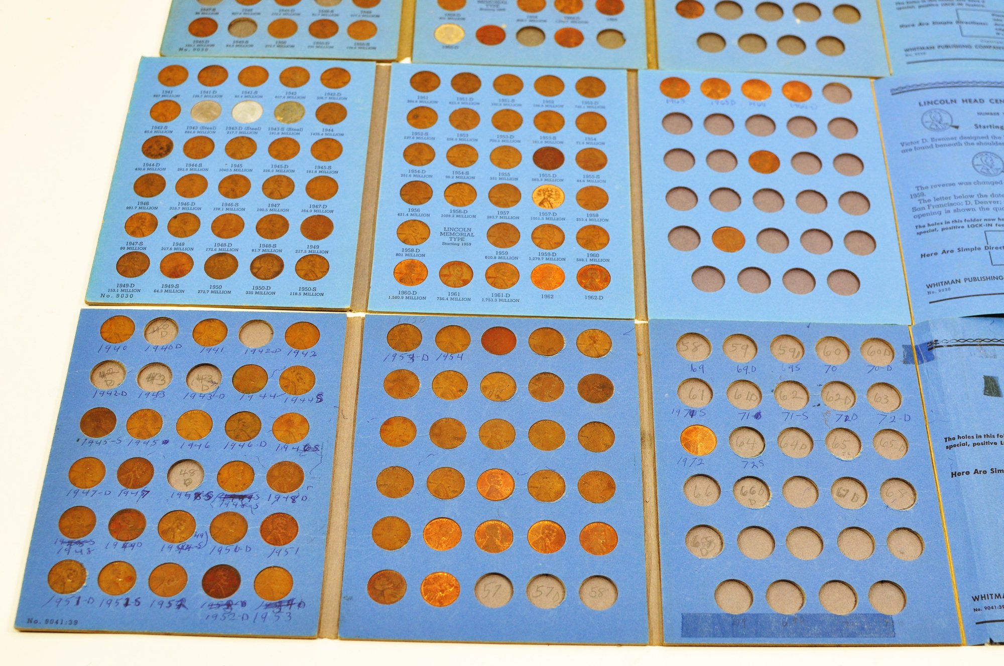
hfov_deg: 37.9
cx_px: 502
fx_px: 1462
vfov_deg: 25.7
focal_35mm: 52
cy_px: 333
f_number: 5
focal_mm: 35
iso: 400
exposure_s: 1/100
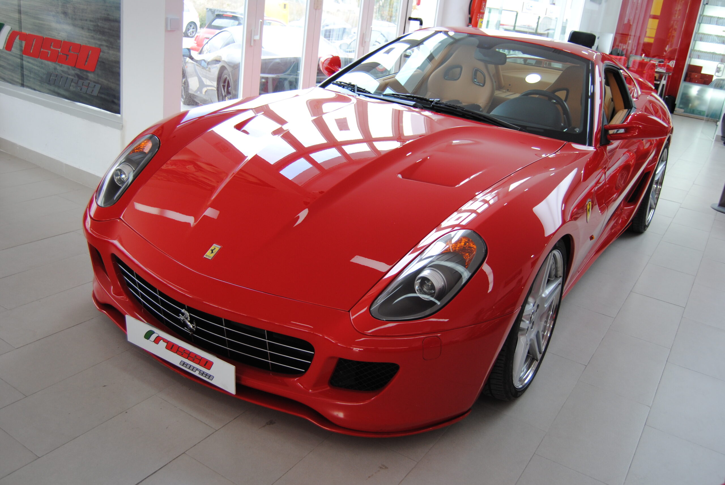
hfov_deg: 57.2
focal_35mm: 33
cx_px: 362
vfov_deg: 40.1
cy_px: 242
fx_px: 665
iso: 200
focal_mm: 22
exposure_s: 1/50
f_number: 3.5
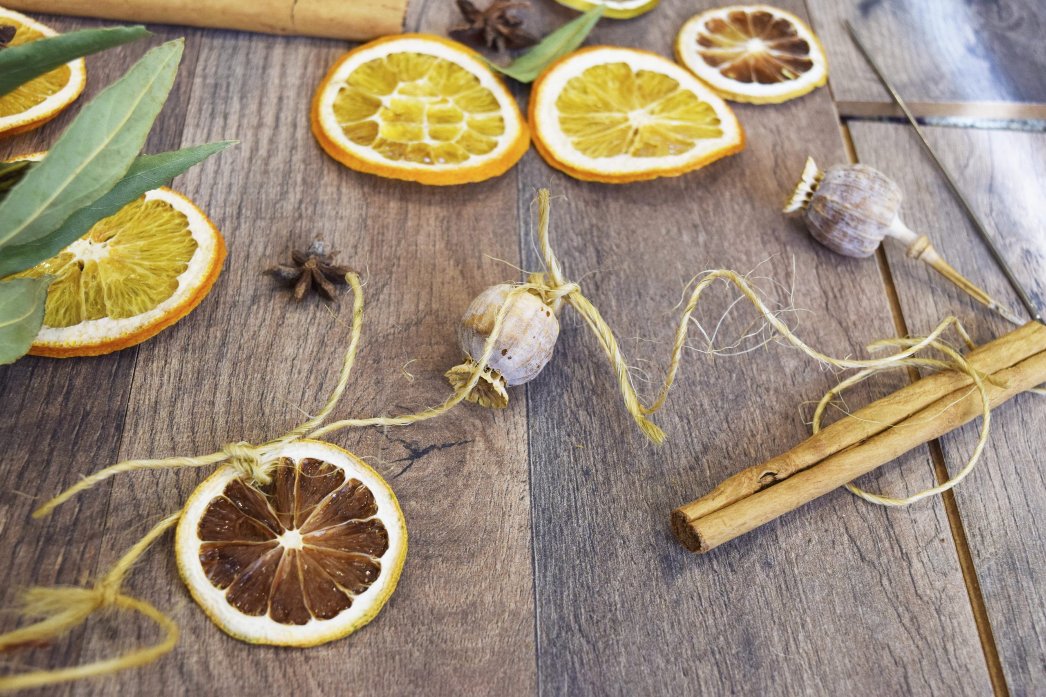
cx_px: 523
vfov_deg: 26.5
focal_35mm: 51
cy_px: 348
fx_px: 1482
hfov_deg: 38.9
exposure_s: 1/50
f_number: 5.6
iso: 400
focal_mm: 34
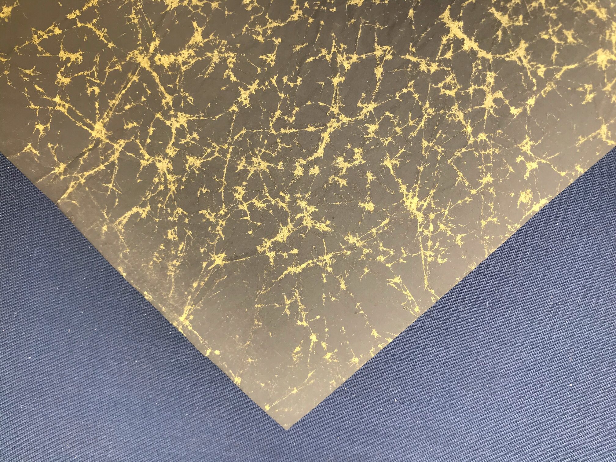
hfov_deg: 63.4
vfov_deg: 49.7
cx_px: 308
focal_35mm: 28
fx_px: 498
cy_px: 231
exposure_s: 1/156
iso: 20
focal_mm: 3.99
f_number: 1.8
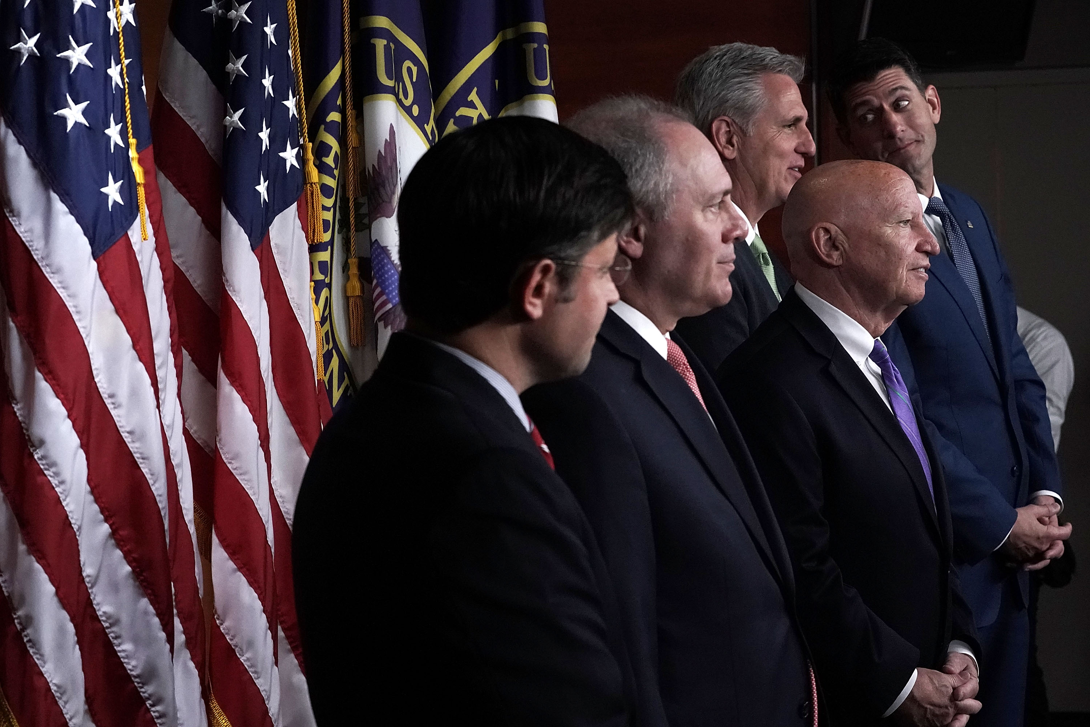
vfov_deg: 13.7
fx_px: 3028
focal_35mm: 100
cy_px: 364
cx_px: 545
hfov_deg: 20.4
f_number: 10
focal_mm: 100
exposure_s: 1/320
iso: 6400
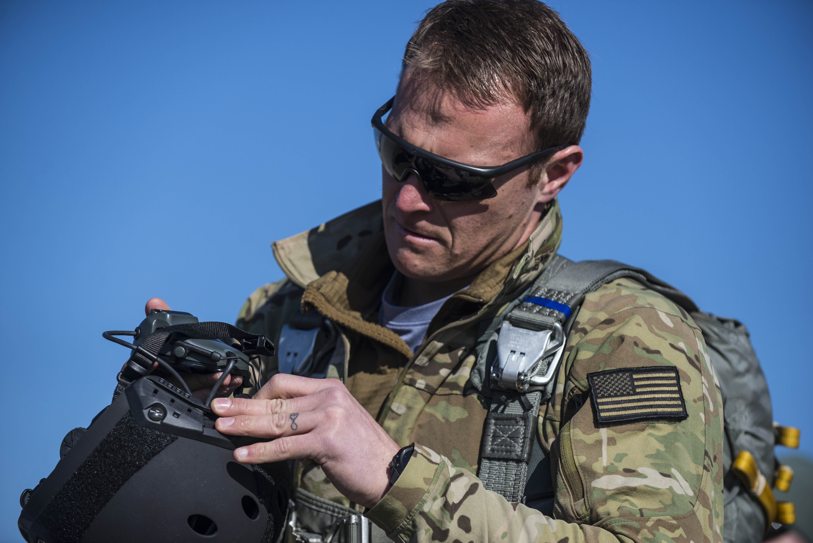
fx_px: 3389
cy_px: 272
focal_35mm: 150
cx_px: 406
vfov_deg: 9.2
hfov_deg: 13.7
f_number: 4.5
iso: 200
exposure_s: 1/4000
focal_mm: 150
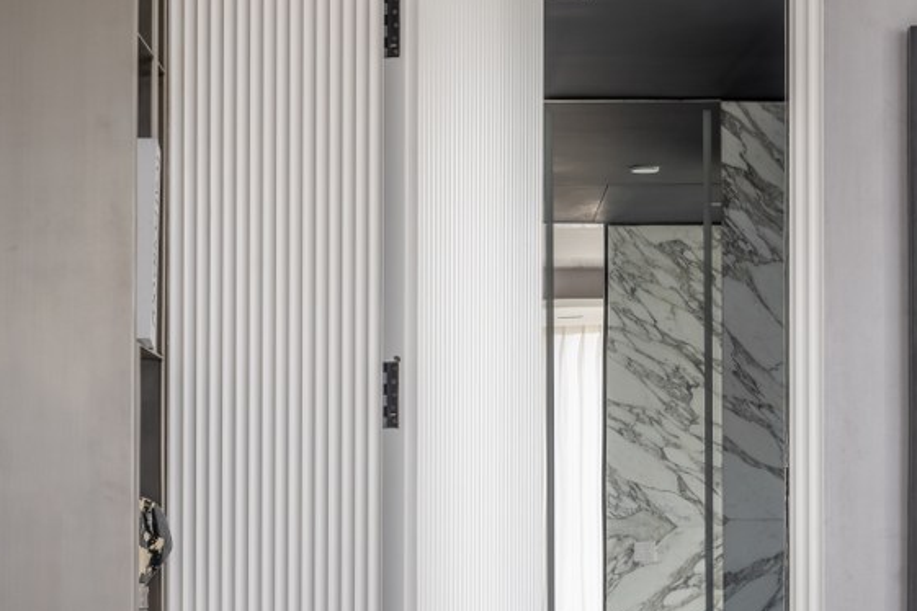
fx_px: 2267
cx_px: 505
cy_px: 506
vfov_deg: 15.2
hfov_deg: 22.9
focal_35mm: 89
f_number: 10
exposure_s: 1/15
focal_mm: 39
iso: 100
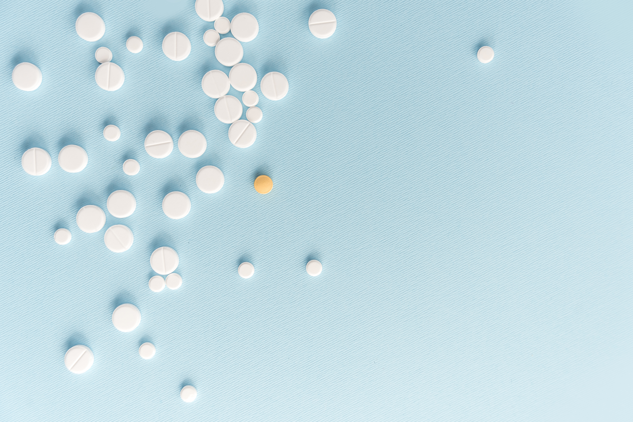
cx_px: 316
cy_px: 211
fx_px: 879
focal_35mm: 50
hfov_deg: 39.6
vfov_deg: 27.0
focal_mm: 50
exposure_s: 1/160
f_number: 4
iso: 100
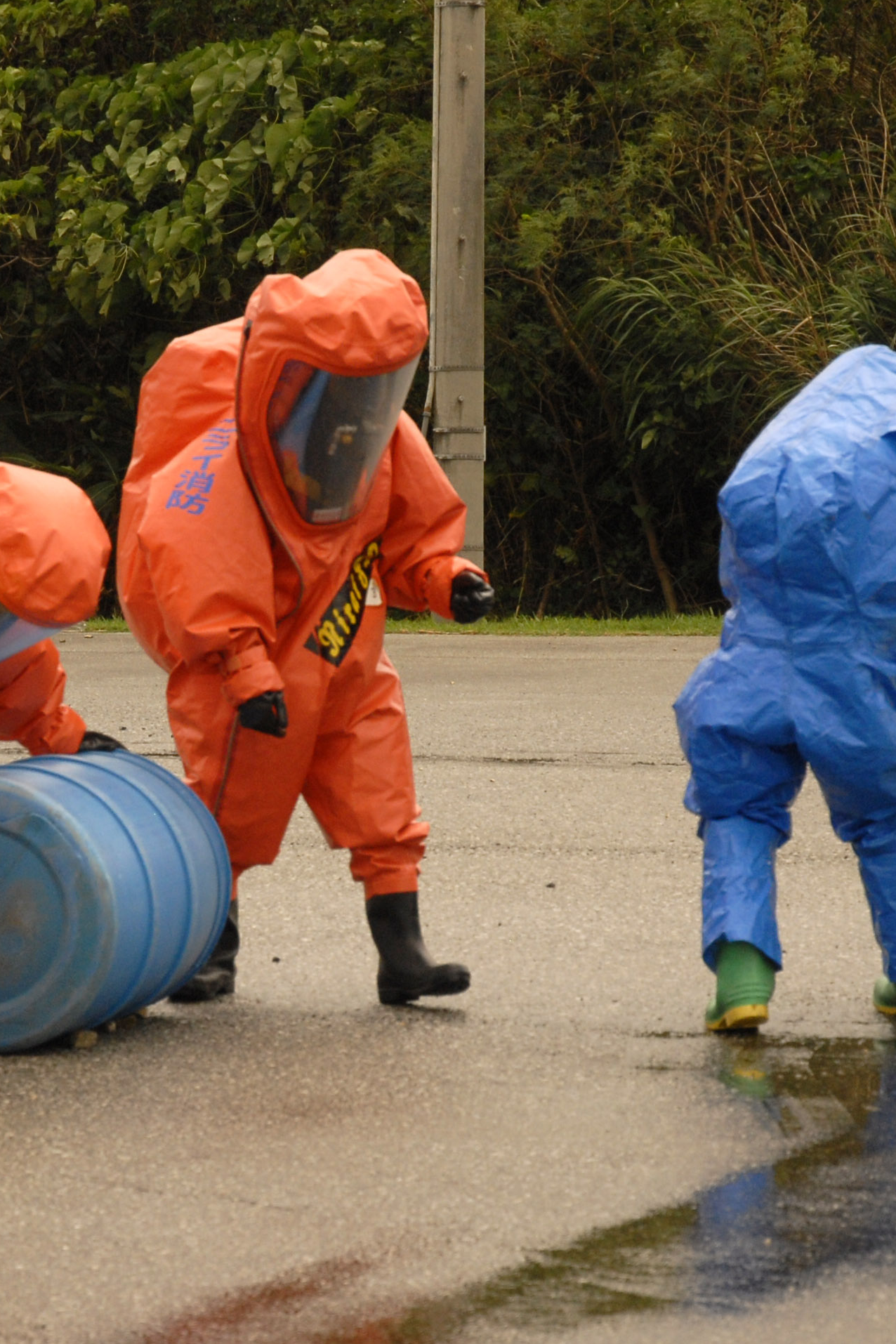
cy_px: 858
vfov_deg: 13.0
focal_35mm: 158
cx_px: 307
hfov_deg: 8.7
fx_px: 5898
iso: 320
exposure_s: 1/2000
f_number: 4.5
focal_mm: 52
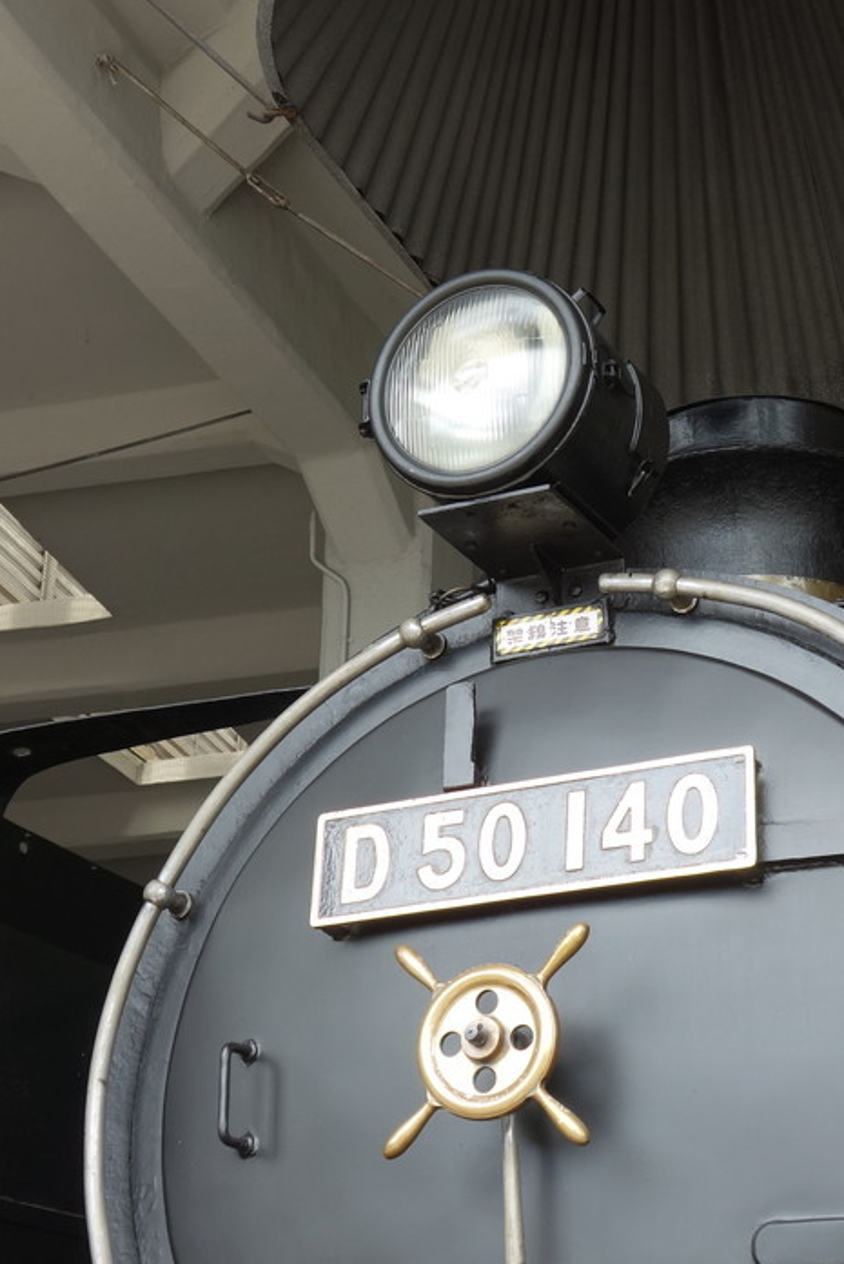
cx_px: 539
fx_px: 2179
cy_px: 633
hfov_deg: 21.9
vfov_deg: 32.4
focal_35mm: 62
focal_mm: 13.42
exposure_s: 1/100
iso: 125
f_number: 4
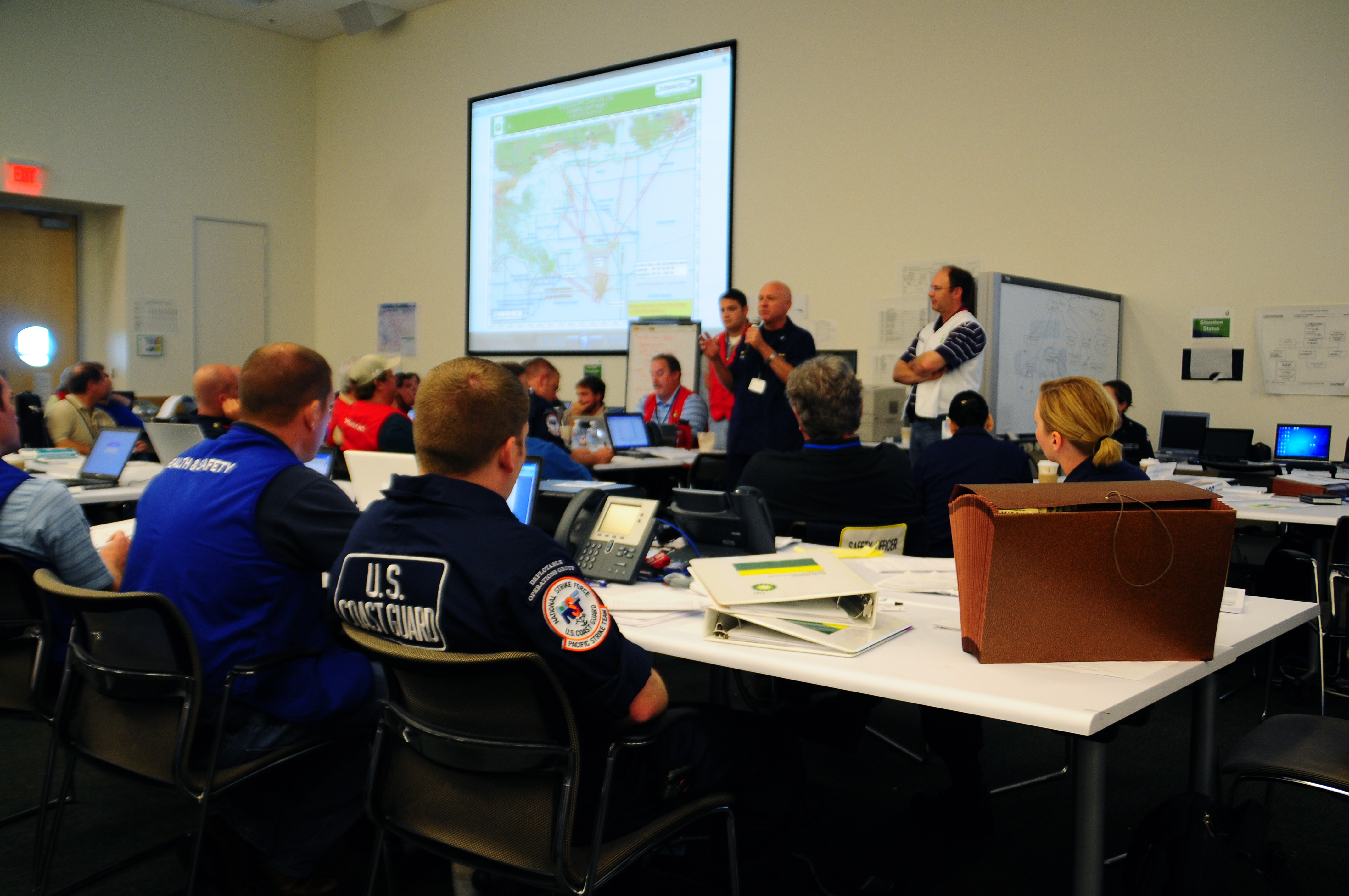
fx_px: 1235
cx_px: 674
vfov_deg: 39.9
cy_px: 448
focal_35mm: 33
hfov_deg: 57.3
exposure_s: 1/25
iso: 400
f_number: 3.8
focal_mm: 22
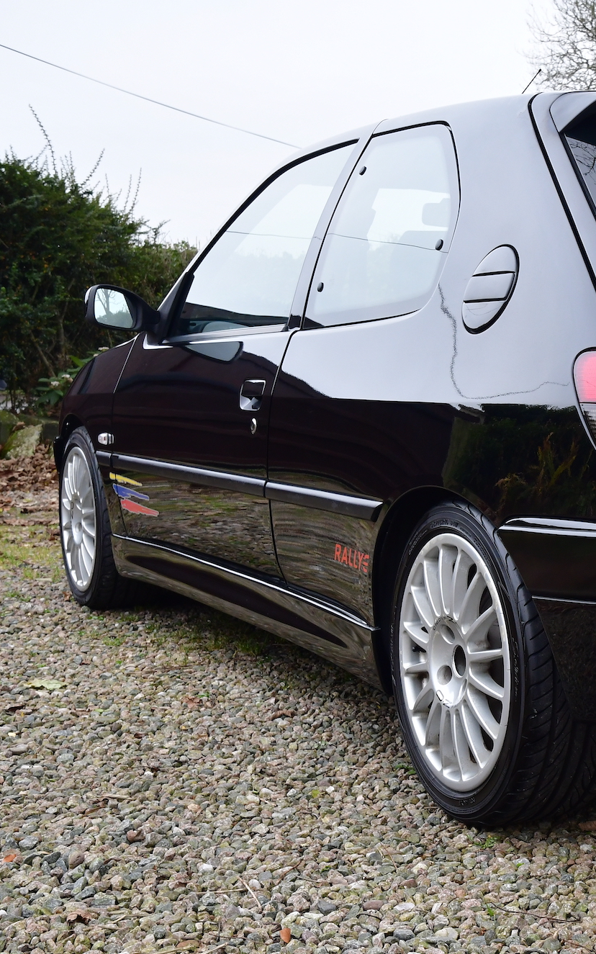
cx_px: 664
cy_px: 478
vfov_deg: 34.0
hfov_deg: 20.6
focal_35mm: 60
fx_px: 1559
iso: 800
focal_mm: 26
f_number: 8
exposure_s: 1/25
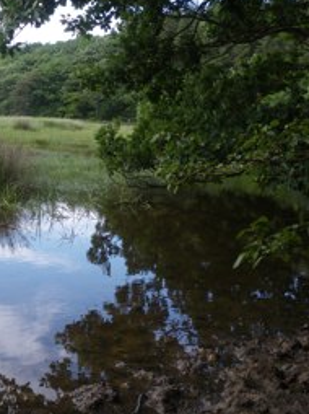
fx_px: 656
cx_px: 77
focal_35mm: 55
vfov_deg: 35.0
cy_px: 214
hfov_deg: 26.2
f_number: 3.5
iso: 64
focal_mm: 6.3
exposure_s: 1/100
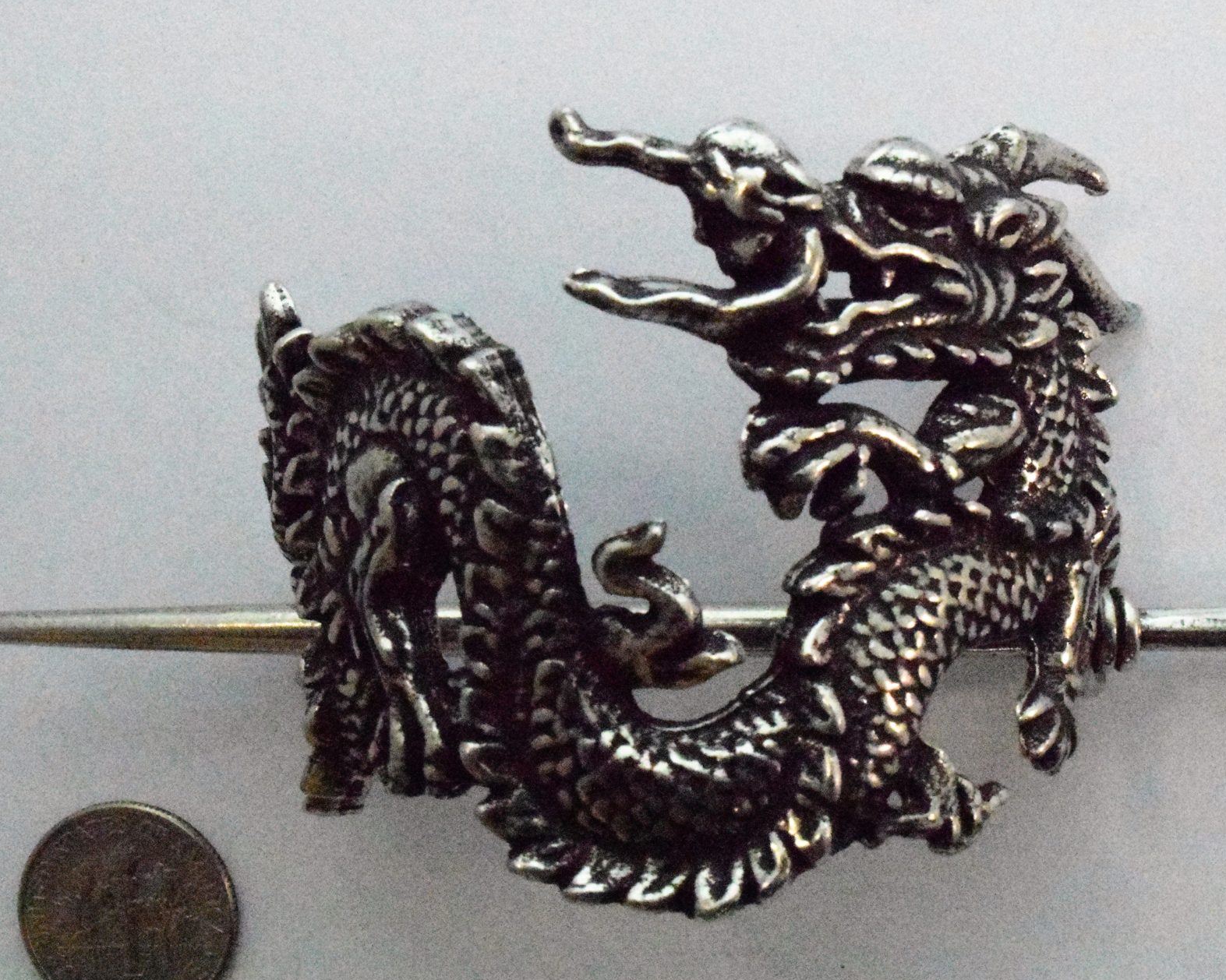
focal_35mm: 55
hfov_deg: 34.1
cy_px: 539
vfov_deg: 27.6
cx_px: 711
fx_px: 1995
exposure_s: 1/1250
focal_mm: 24
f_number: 22
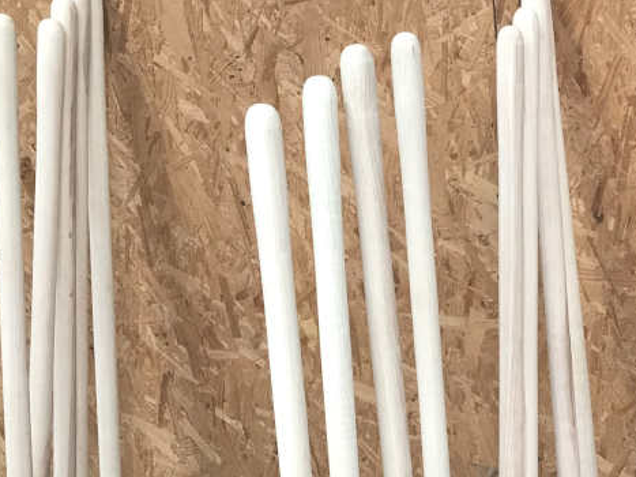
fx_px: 1323
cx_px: 558
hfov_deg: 26.2
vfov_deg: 19.6
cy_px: 514
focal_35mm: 72
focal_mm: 3.99
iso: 25
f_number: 1.8
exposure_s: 1/40
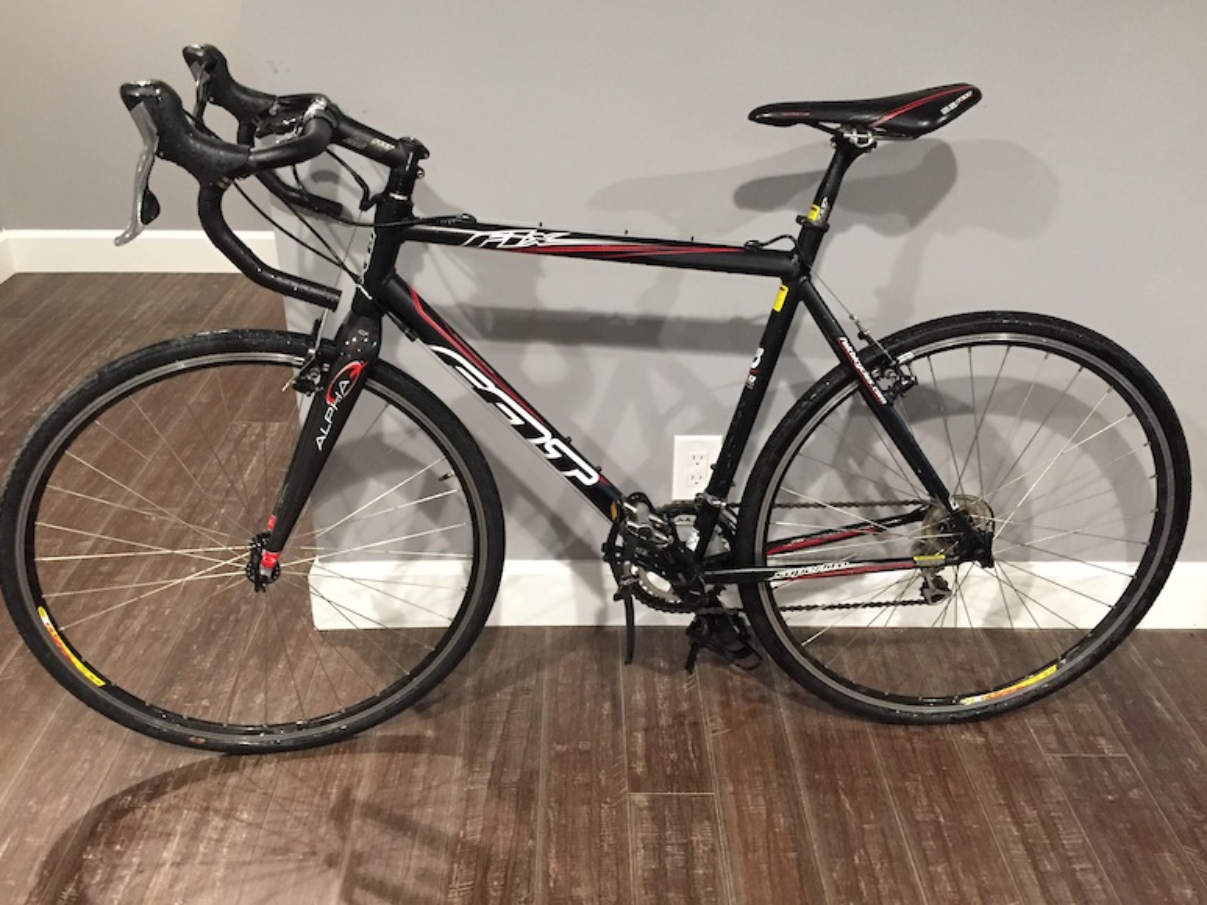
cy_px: 438
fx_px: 1046
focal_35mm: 30
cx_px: 598
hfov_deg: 60.0
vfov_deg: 46.8
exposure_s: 1/15
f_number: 2.2
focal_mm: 4.15
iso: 250
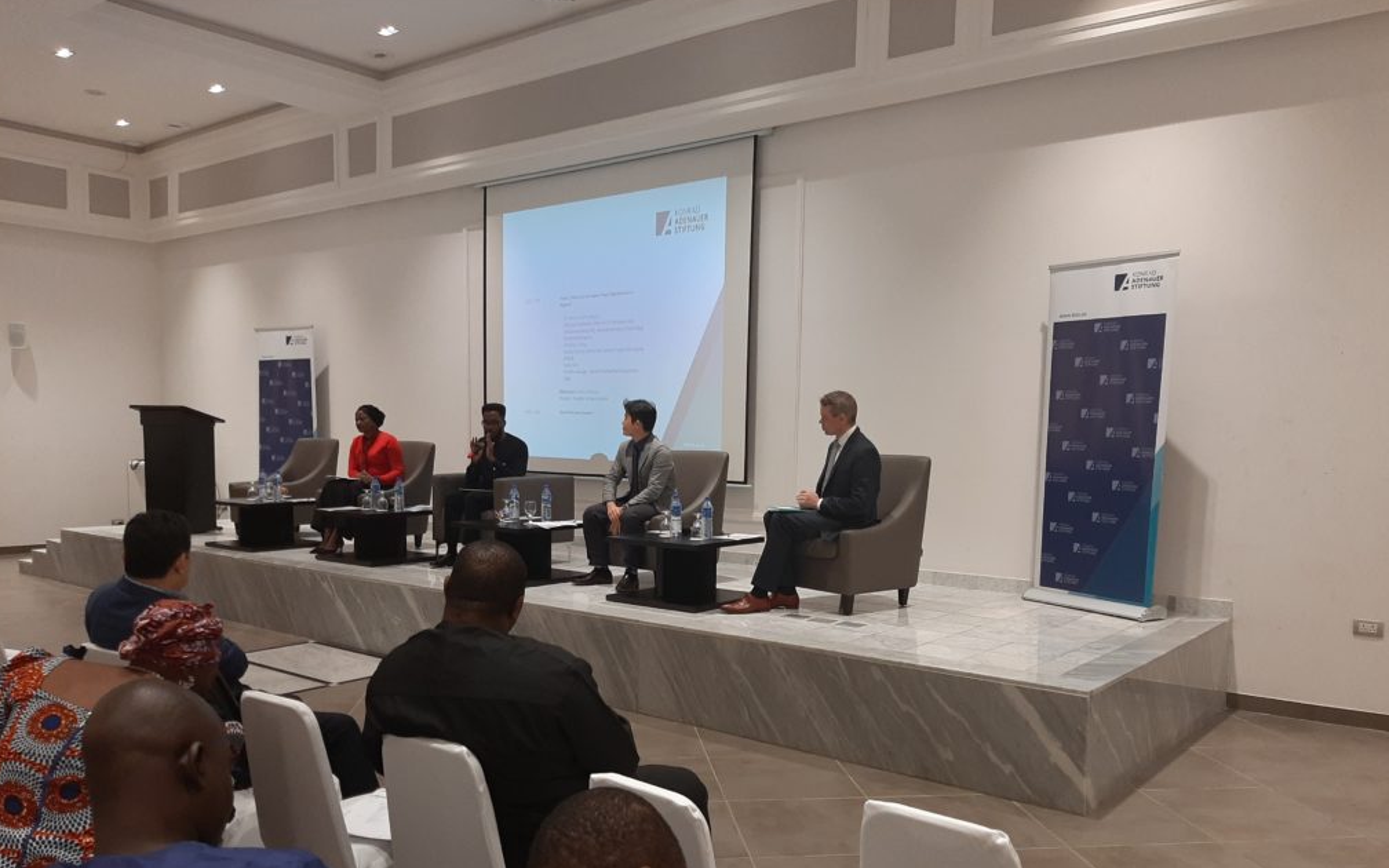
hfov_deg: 66.5
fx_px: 1060
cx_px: 694
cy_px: 519
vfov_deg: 44.3
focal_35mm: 28
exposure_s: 1/50
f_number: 1.7
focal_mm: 3.93
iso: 80
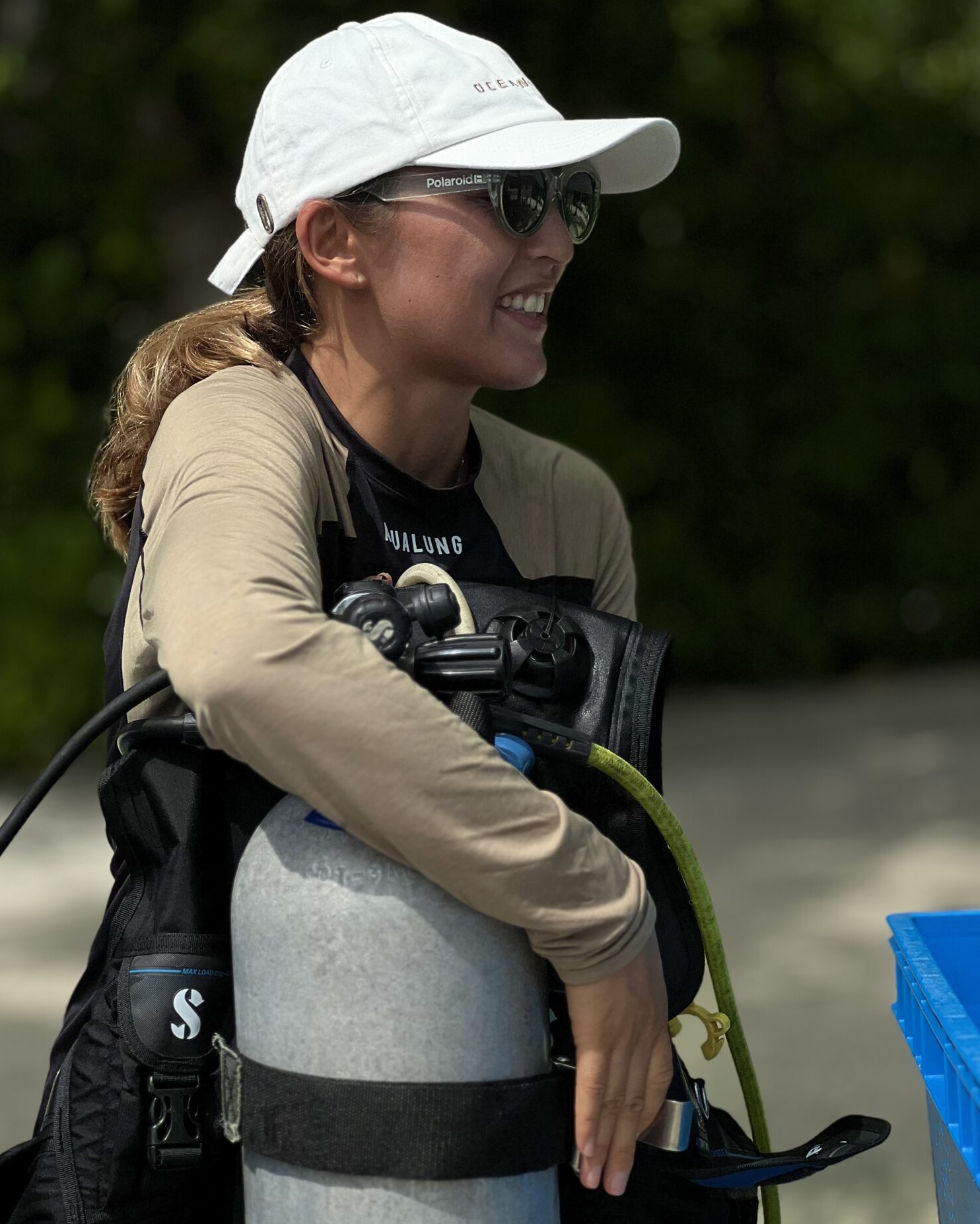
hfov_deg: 18.5
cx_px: 487
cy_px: 668
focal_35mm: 83
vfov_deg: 23.0
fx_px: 3009
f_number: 2.8
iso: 32
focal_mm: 9
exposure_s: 1/3040
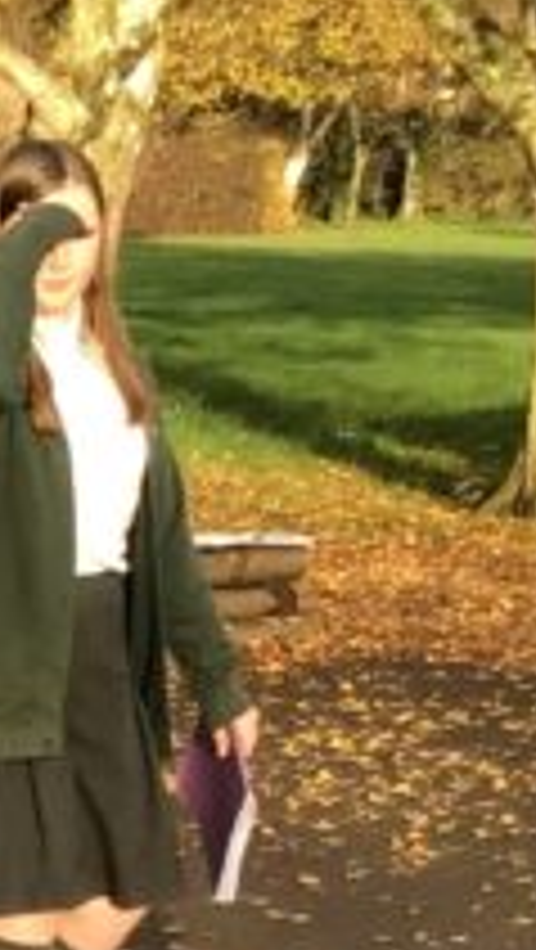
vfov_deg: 12.7
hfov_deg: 6.8
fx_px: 4135
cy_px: 1207
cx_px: -1013
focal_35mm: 164
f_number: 2.4
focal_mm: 3.3
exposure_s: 1/185
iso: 25
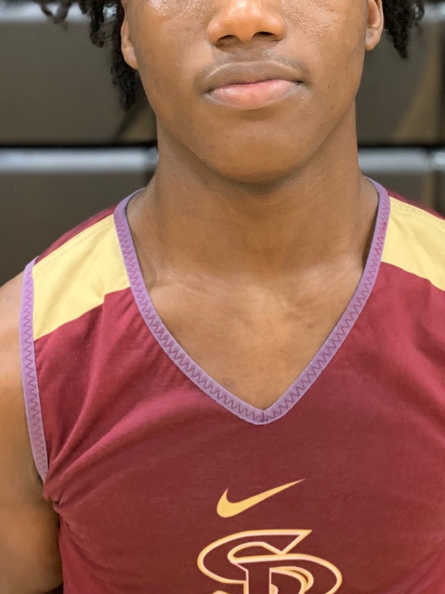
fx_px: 977
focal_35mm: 57
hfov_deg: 25.5
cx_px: 290
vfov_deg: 32.9
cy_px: 130
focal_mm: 4.25
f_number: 1.8
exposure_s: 1/40
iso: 400
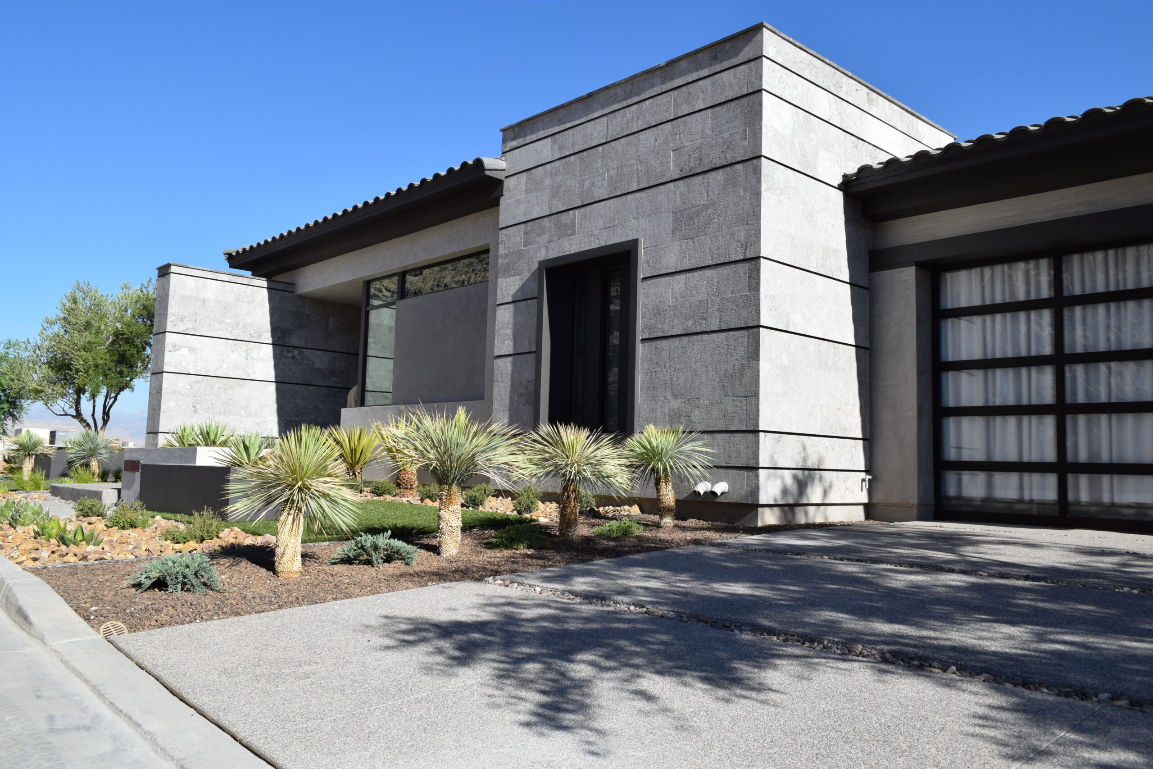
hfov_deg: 67.4
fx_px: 865
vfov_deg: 47.9
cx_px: 576
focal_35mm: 27
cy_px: 384
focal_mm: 18
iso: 200
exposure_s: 1/400
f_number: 10
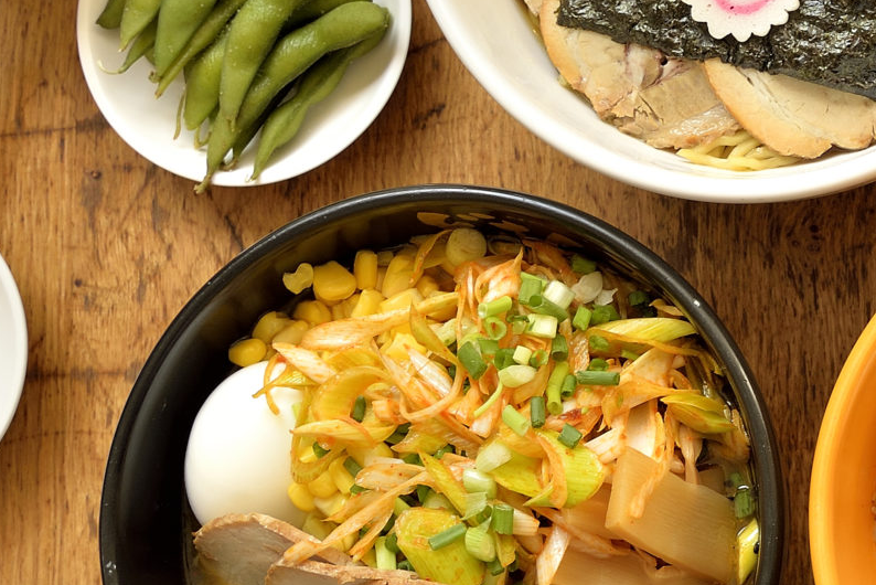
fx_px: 2434
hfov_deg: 19.0
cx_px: 1114
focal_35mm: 100
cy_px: 471
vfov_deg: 13.6
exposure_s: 1/20
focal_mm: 31
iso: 200
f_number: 8
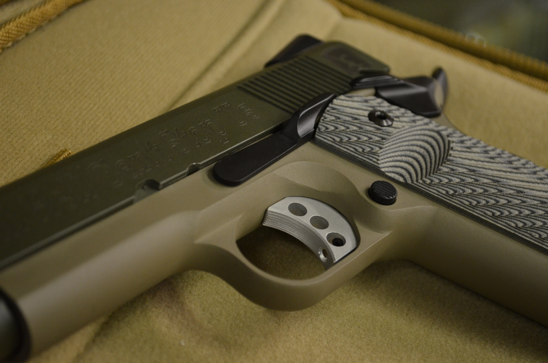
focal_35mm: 69
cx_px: 274
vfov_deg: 19.6
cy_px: 182
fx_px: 1048
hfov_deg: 29.3
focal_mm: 46
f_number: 5.3
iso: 1600
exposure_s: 1/50
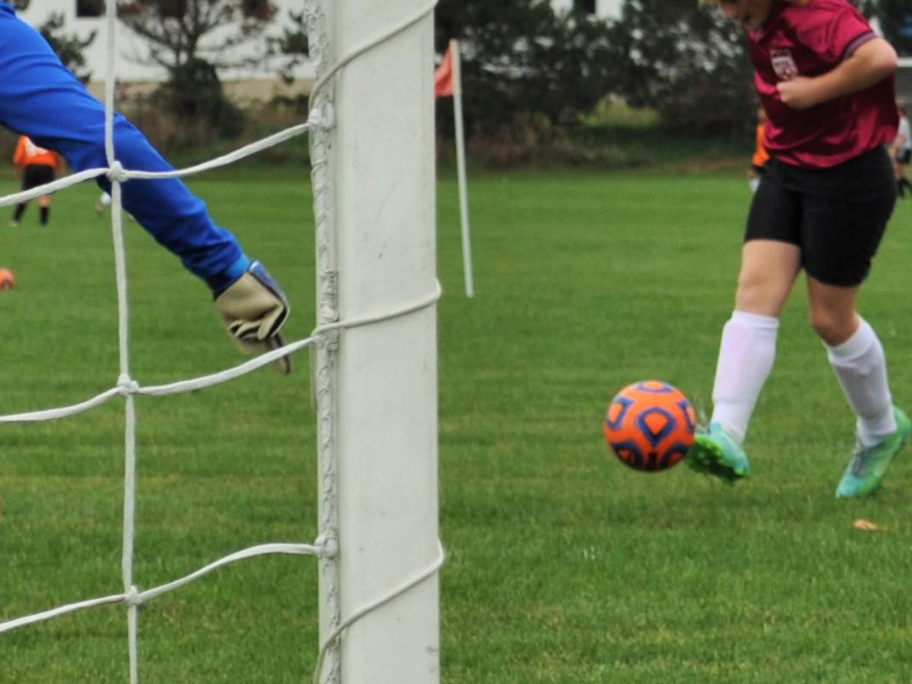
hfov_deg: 8.8
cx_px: 827
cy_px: 348
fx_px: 5911
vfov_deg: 6.6
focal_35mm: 224
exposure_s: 1/250
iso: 200
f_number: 8
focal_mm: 55
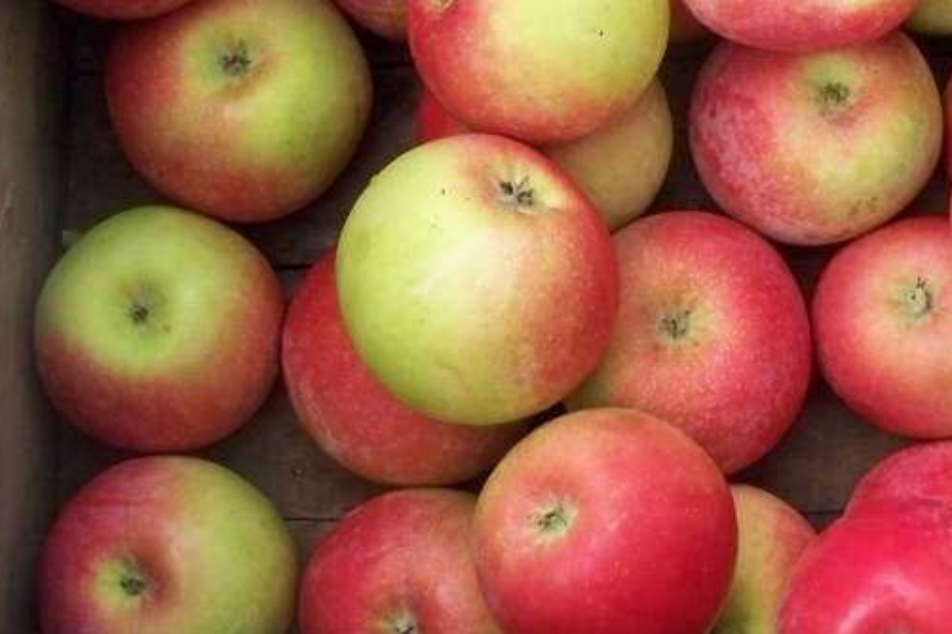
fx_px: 2063
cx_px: 747
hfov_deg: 25.6
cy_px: 84
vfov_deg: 17.3
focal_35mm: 78
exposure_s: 1/50
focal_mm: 9.86
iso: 400
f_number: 2.9
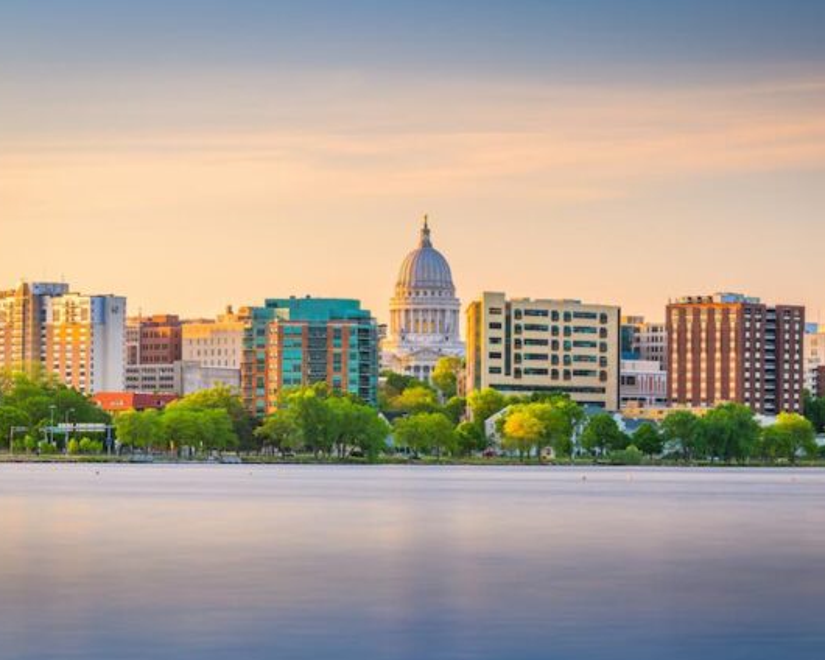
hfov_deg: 12.6
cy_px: 330
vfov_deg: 10.1
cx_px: 427
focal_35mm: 153
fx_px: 3736
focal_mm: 135
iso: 100
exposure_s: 30
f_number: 8
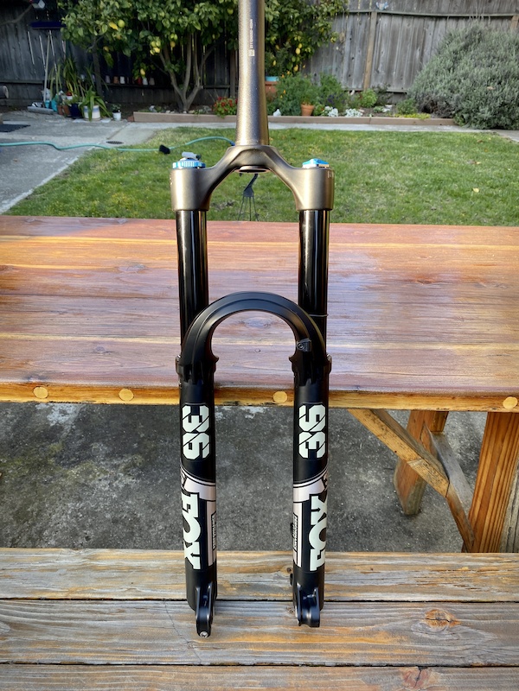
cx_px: 260
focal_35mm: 26
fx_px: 520
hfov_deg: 53.1
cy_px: 346
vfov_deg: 67.3
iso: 50
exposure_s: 1/122
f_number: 1.8
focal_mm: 4.25
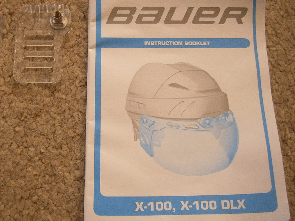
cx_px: 111
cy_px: 86
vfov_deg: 30.8
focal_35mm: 47
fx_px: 401
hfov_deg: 40.2
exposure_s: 1/15
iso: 100
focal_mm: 5.8
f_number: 2.8
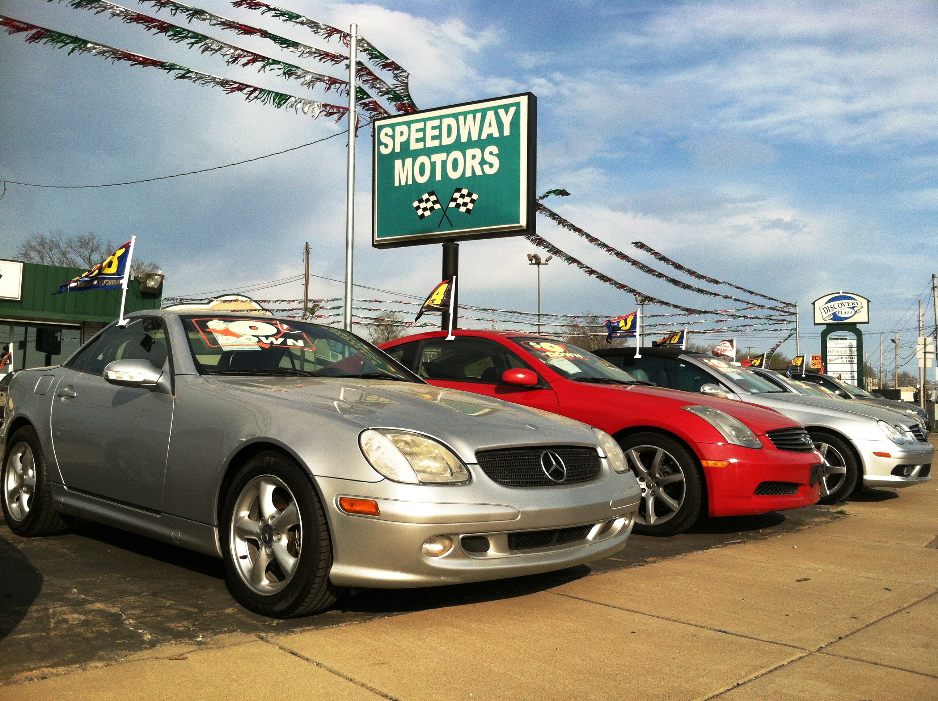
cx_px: 469
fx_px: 947
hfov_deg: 52.7
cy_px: 350
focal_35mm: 35
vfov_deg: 40.6
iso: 80
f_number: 2.8
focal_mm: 3.85
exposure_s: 1/1667
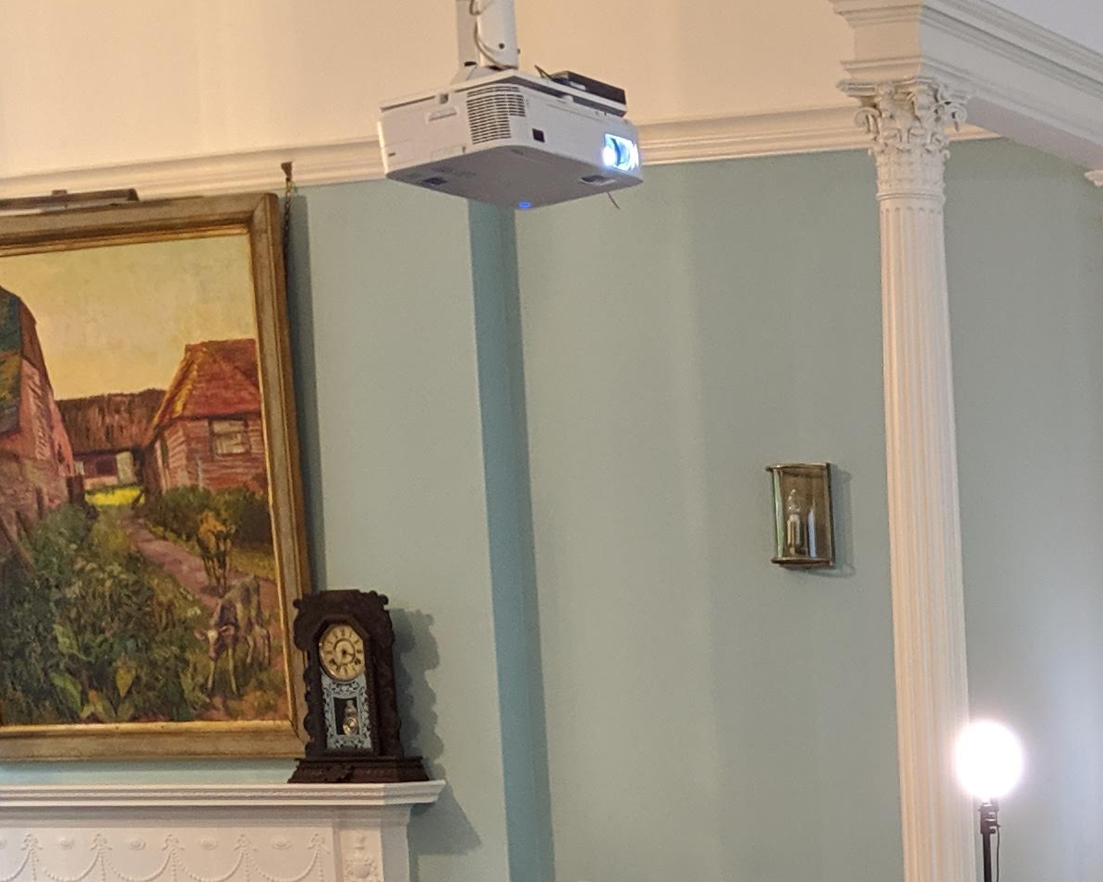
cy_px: 1124
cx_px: 1412
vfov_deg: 16.4
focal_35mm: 89
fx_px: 2905
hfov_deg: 19.8
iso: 229
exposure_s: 1/25
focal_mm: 4.44
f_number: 1.8
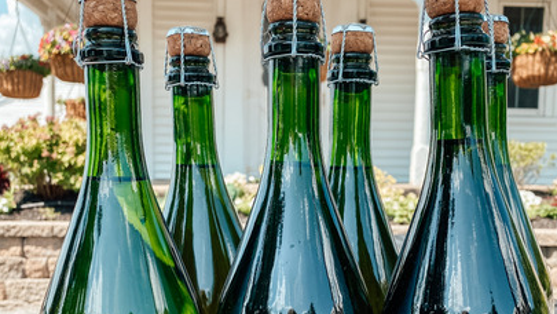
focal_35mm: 42
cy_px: 267
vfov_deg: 27.6
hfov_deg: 48.3
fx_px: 620
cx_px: 285
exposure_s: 1/720
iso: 32
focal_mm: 4.25
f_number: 1.8
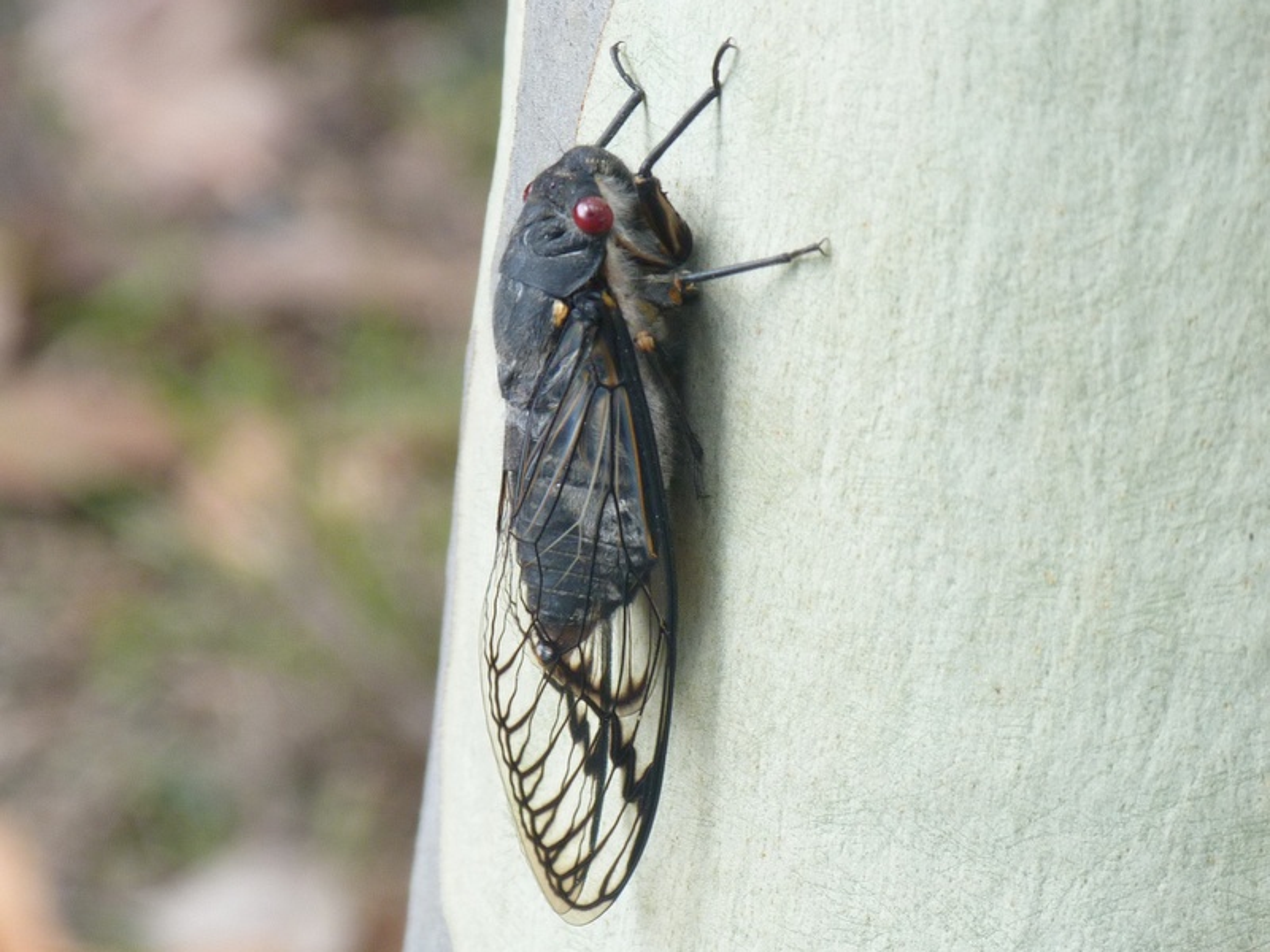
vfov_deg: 5.1
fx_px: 10676
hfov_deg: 6.8
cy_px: 476
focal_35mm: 291
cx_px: 635
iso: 100
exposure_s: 1/80
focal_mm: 52.3
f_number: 4
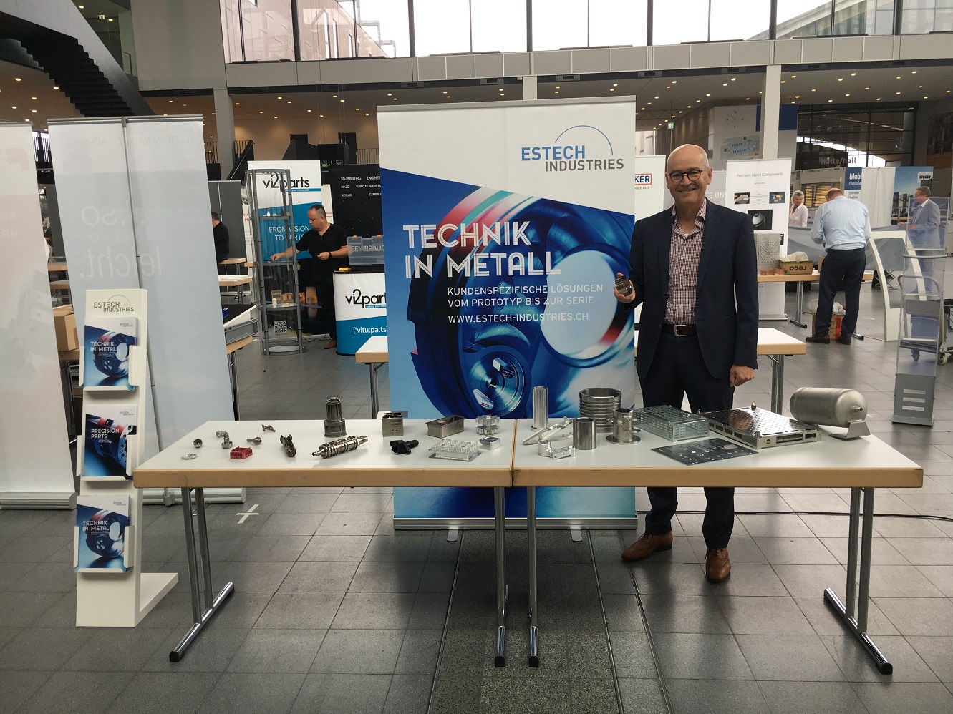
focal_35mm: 29
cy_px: 357
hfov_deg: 61.7
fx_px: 798
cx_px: 476
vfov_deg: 48.2
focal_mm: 4.15
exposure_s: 1/50
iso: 32
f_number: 2.2
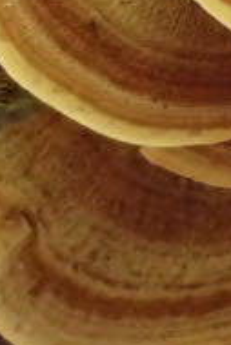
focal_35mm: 105
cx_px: 224
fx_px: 1009
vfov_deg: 19.4
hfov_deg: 12.9
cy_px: 123
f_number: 3.2
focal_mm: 5.5
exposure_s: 1/50
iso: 800
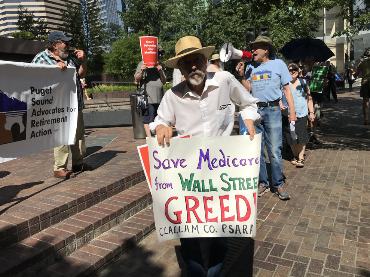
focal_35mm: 29
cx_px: 181
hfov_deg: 61.6
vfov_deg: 48.2
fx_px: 310
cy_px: 140
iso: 20
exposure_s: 1/4566
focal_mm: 3.99
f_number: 1.8
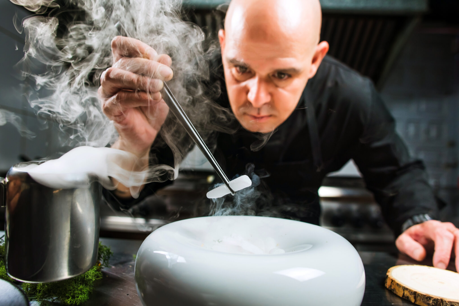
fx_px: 306
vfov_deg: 53.1
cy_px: 153
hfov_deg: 73.8
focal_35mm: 24
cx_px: 230
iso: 800
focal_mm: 24
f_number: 4
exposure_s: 1/160
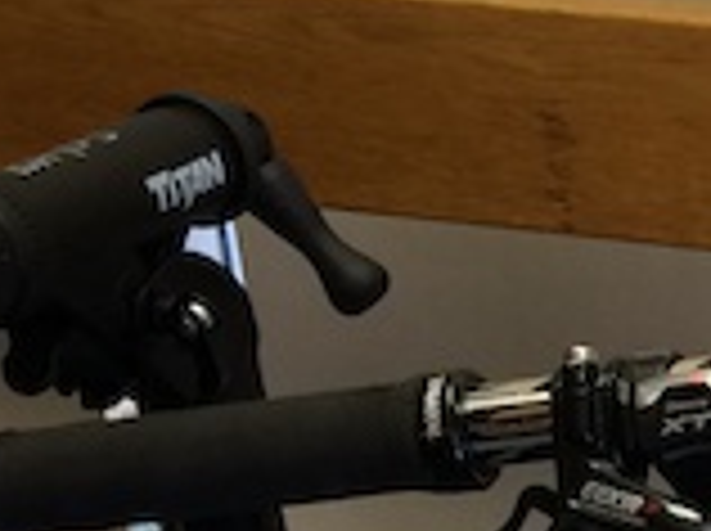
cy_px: 612
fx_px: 3015
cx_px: 1368
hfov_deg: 12.1
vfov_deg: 9.9
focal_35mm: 147
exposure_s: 1/30
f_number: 2.2
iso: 64
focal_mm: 4.15
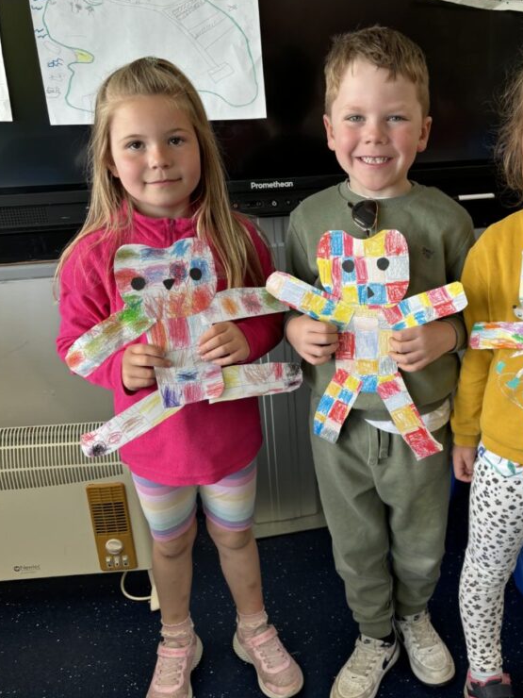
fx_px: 725
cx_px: 351
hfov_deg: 39.2
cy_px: 366
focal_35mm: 36
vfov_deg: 51.3
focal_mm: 5.96
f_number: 1.6
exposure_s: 1/100
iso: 32
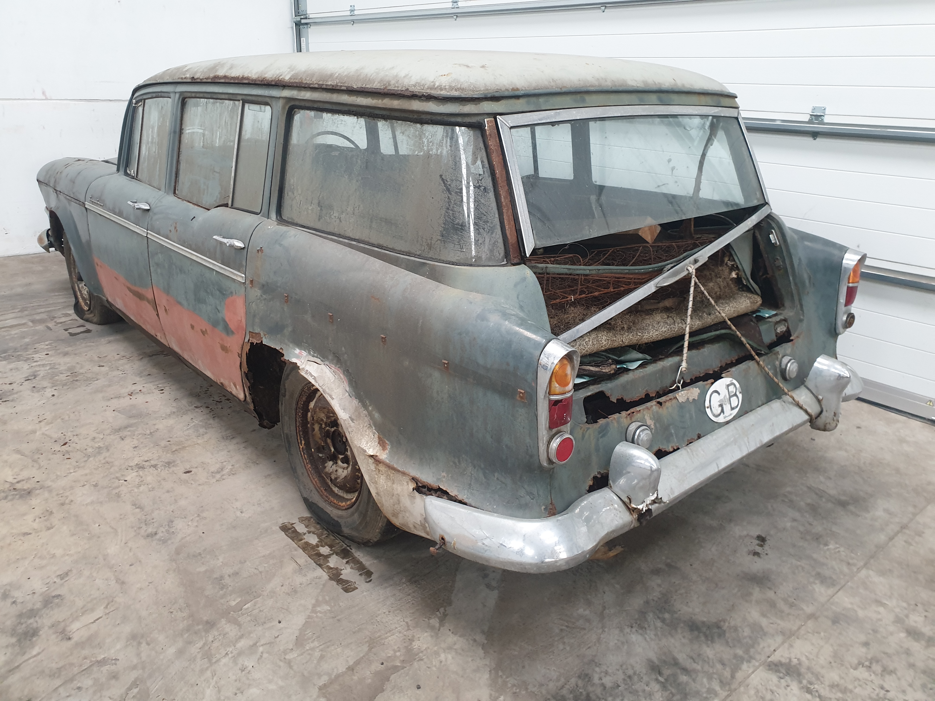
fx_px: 702
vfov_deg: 53.1
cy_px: 350
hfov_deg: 67.3
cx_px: 468
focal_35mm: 26
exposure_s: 1/50
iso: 320
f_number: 2.4
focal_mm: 4.3
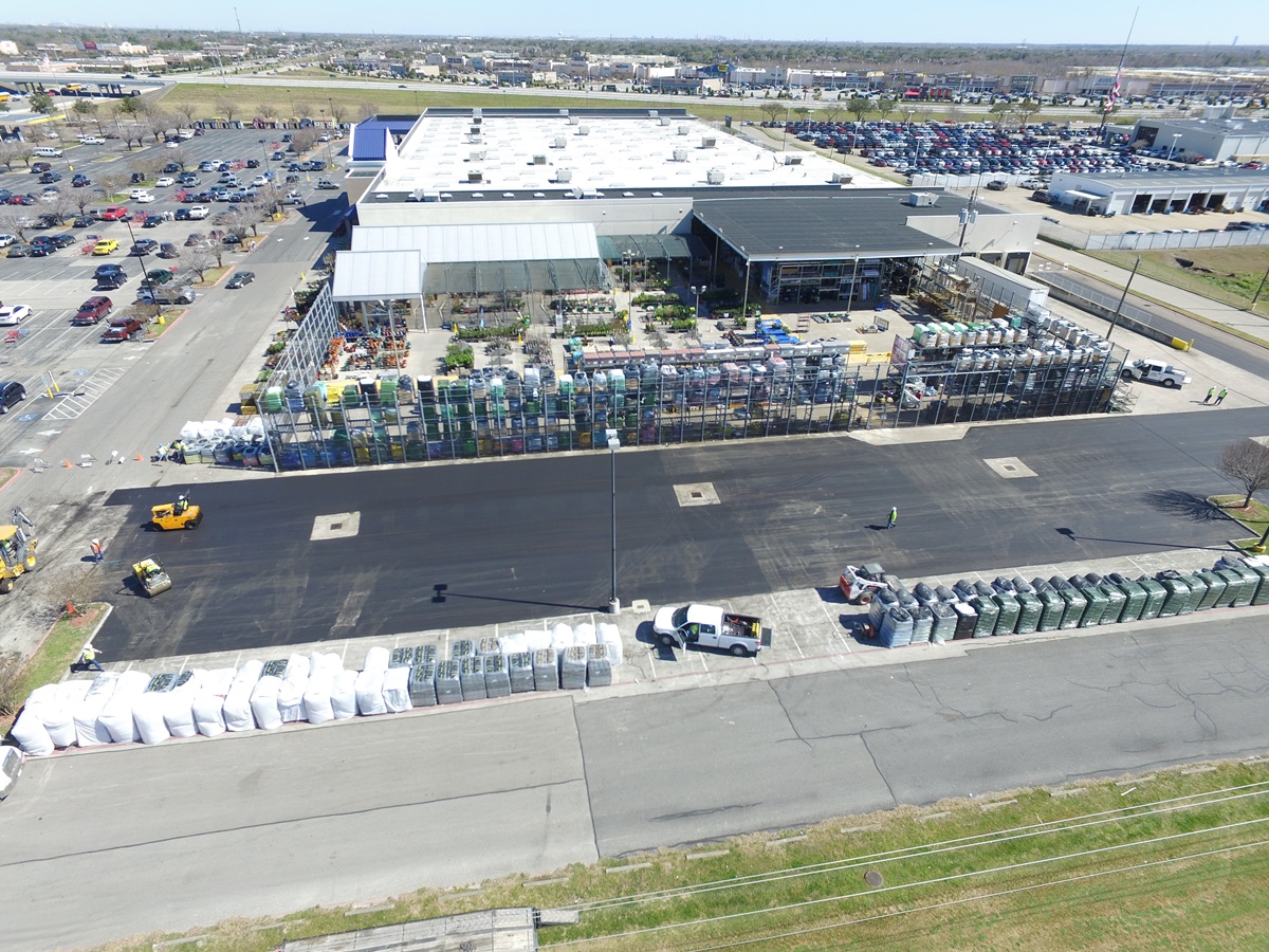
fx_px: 733
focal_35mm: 20
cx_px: 634
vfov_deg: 66.0
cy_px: 476
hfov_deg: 81.7
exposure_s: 1/639
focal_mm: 3.61
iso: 100
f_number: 2.8
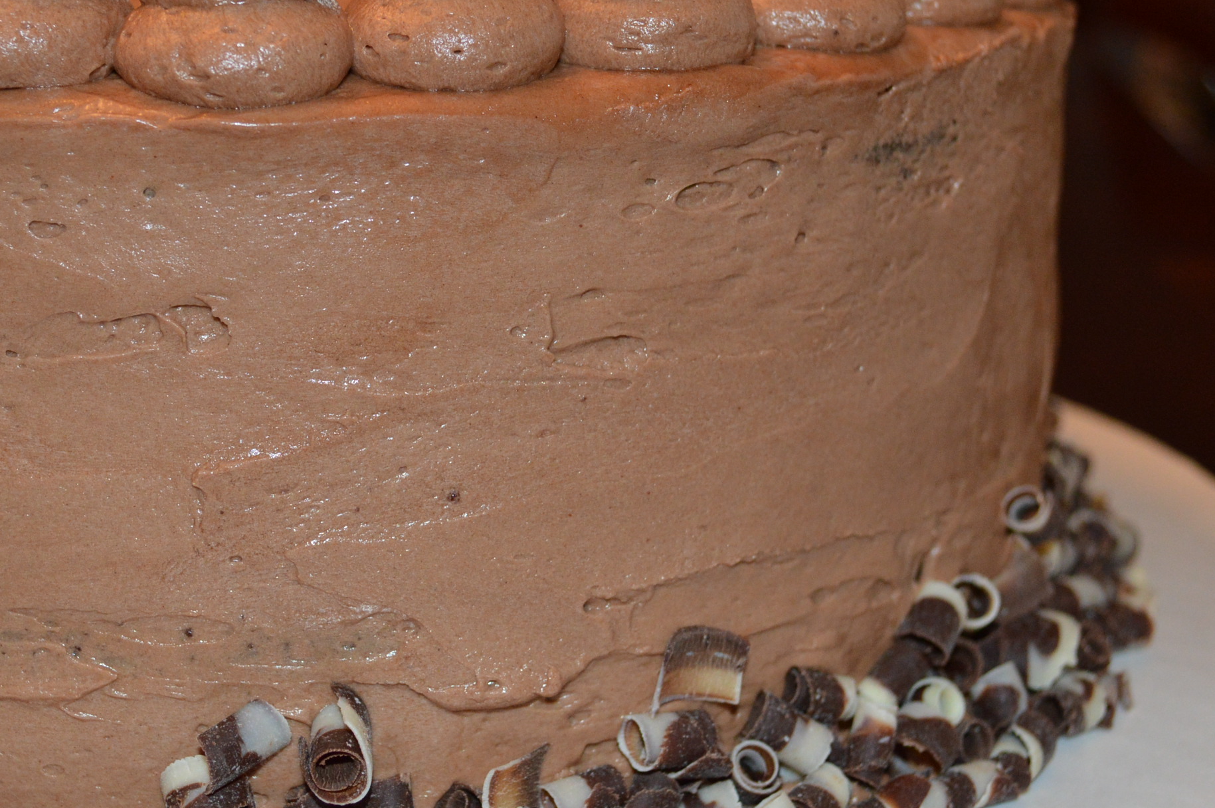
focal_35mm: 74
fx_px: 2495
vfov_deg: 18.4
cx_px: 489
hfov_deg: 27.3
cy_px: 334
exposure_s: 1/60
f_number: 4.5
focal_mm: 30
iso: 1100
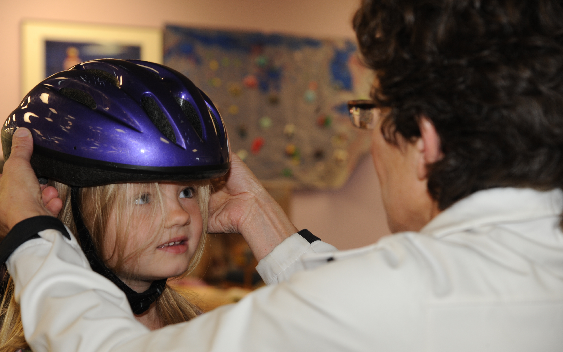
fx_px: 1442
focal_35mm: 94
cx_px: 282
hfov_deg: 22.1
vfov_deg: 13.9
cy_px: 180
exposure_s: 1/60
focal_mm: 92
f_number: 6.3
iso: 800
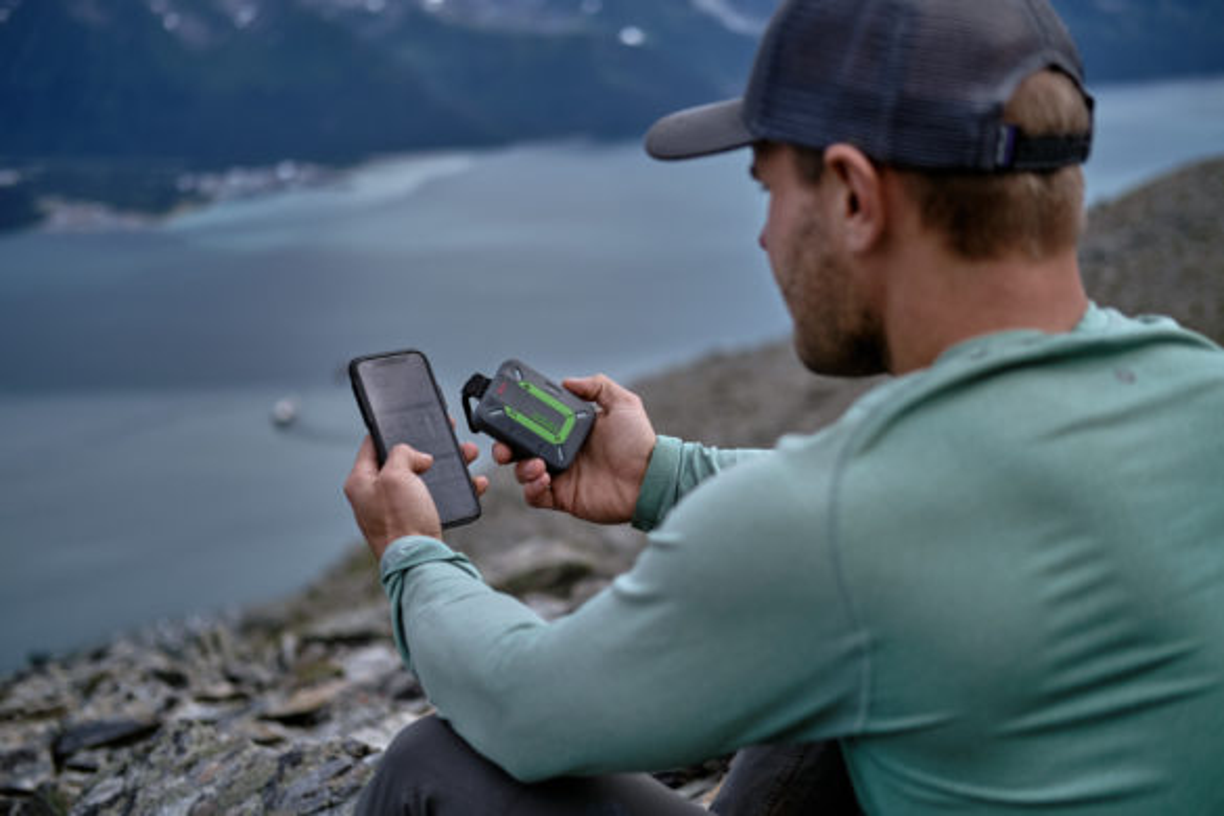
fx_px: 1802
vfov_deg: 25.5
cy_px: 408
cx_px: 612
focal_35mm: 53
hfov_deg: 37.5
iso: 250
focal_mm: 35
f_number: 2
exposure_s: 1/8000
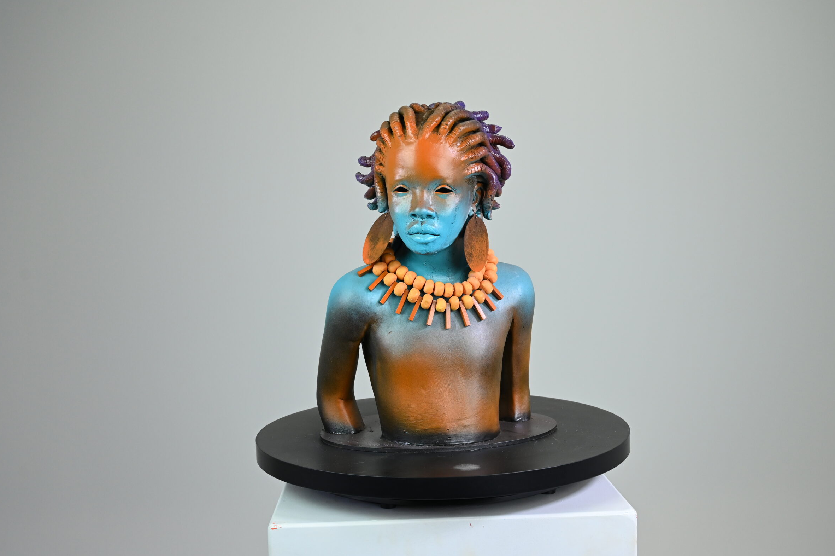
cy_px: 280
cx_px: 448
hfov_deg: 49.5
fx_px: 904
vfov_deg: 34.2
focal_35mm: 39
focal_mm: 36
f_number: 5.6
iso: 1000
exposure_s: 1/125
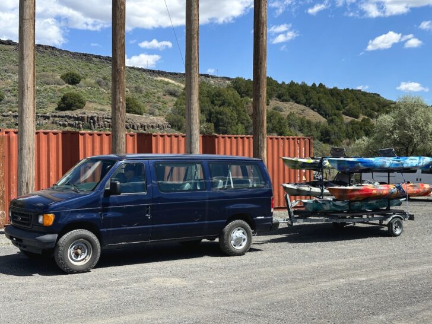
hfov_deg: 39.7
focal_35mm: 48
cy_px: 162
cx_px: 216
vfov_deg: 30.3
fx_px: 599
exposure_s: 1/4016
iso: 64
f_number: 1.78
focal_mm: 6.86
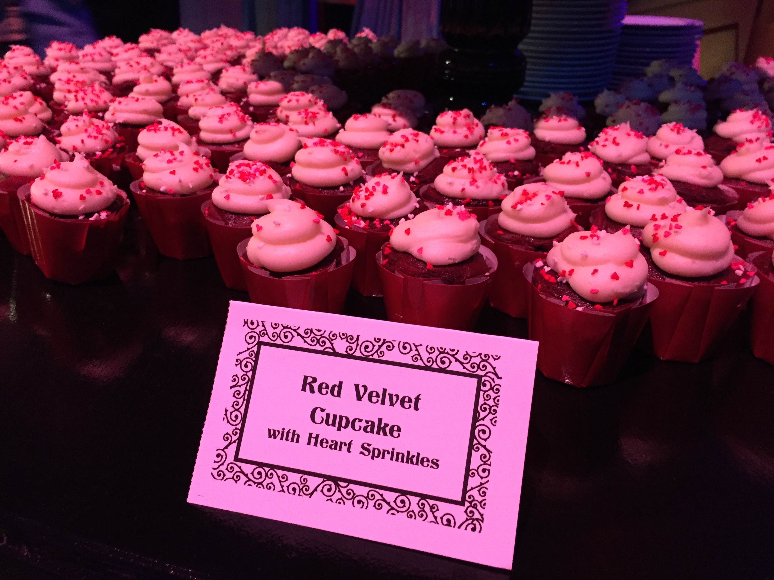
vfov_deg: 48.2
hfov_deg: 61.7
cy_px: 290
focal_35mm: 29
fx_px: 648
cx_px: 387
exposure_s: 1/15
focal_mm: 4.15
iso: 250
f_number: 2.2
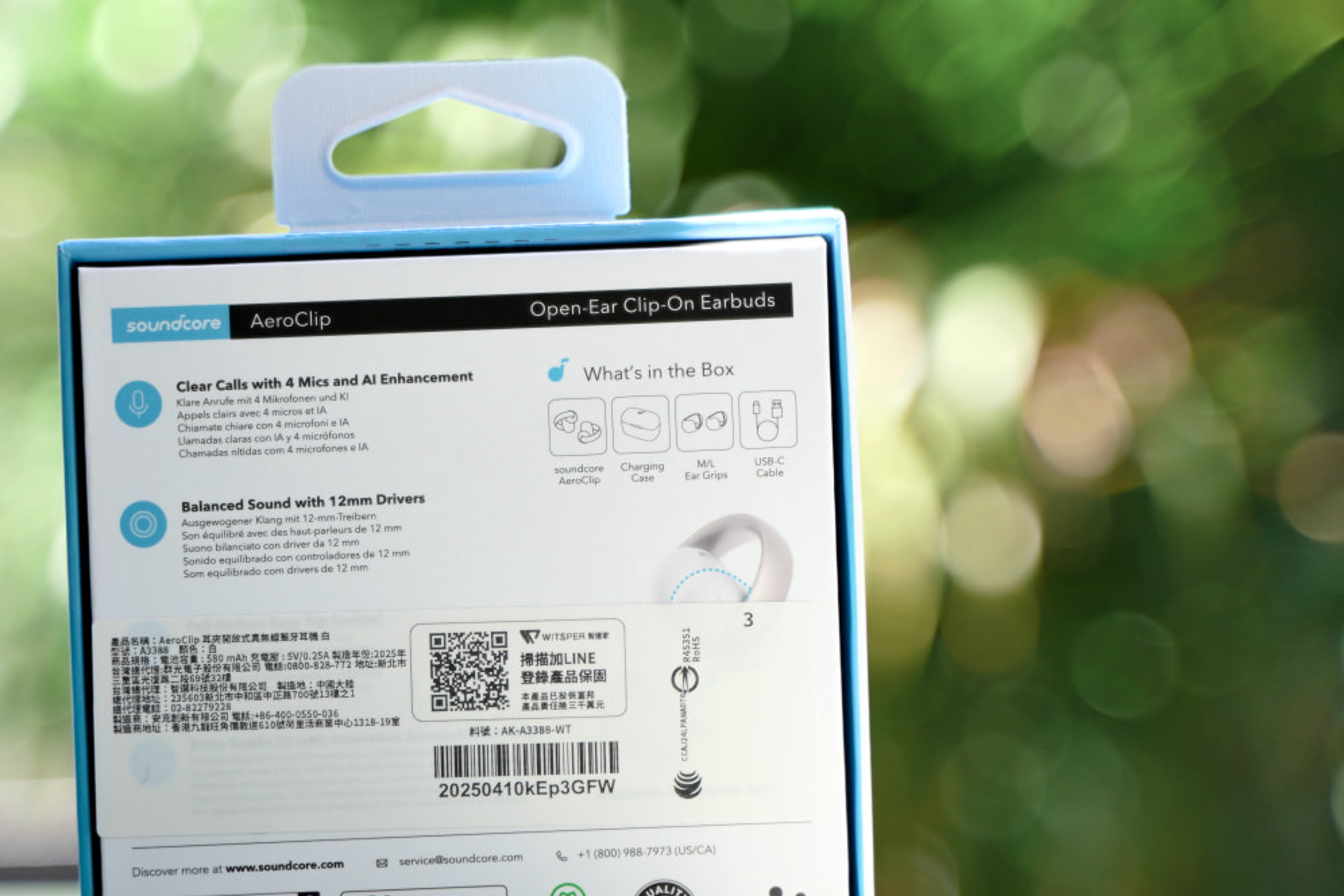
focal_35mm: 113
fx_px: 4218
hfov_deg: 18.1
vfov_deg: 12.1
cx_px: 472
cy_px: 497
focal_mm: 75
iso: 100
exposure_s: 1/250
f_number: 2.8
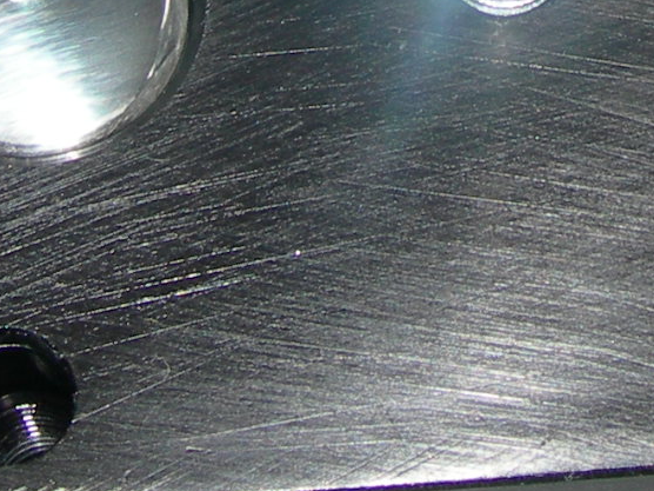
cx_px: 516
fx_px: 3344
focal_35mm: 177
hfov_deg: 11.1
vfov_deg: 8.1
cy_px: -412
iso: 50
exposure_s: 1/60.1
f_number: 4.8
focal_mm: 7.8
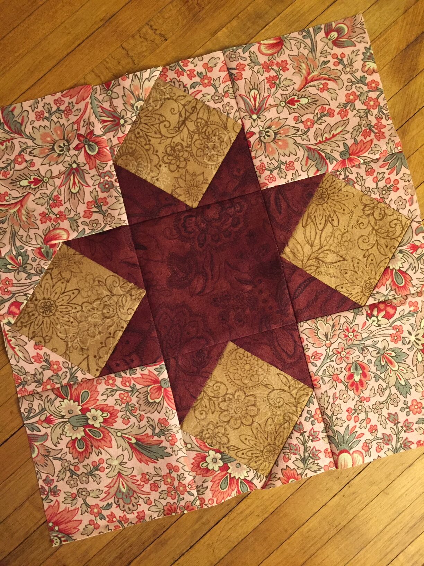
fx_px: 474
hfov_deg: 48.2
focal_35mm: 29
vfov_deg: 61.7
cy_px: 283
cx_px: 212
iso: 250
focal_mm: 4.15
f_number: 2.2
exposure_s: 1/20
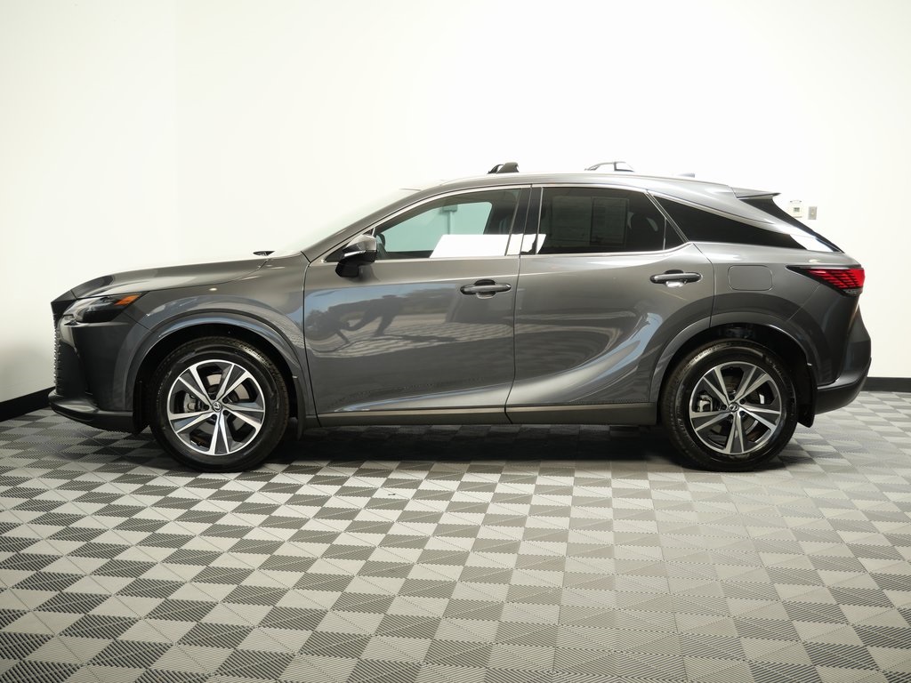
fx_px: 947
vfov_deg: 39.7
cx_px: 456
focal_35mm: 36
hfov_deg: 51.4
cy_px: 342
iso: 250
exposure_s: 1/200
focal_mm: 18
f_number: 4.5
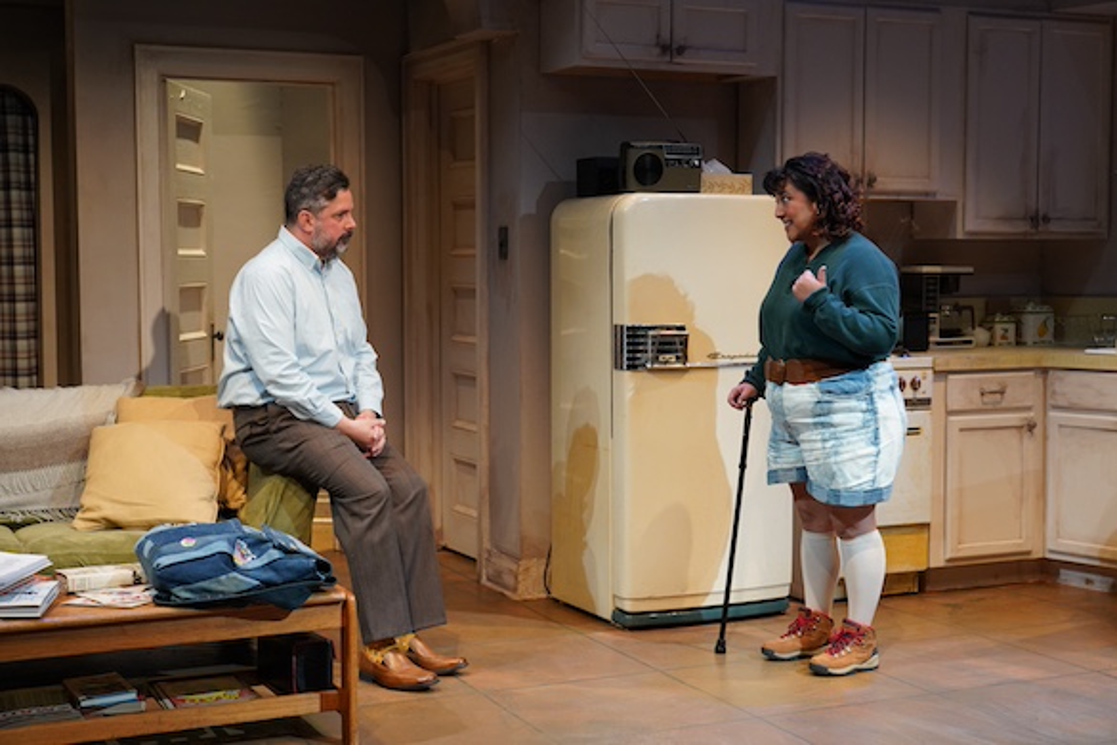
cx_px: 558
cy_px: 372
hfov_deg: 38.2
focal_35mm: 52
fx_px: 1613
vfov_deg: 26.0
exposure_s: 1/200
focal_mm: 52
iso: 2500
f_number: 4
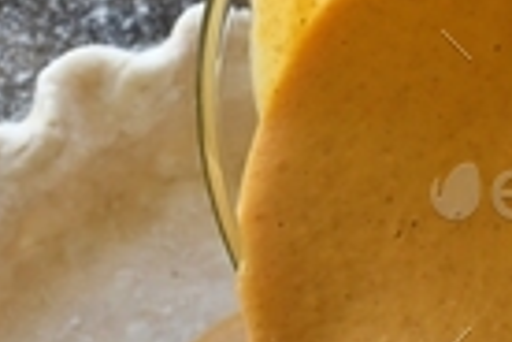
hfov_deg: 9.1
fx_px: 3187
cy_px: 366
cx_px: 30
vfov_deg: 6.1
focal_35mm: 224
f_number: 4.5
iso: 200
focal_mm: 35
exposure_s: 1/200
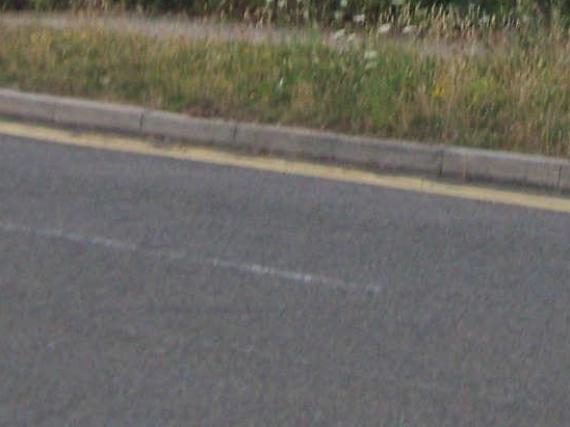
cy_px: -439
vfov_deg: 5.0
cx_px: 503
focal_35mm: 294
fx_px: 4841
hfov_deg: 6.7
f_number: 3.1
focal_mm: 12.89
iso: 100
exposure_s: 1/80
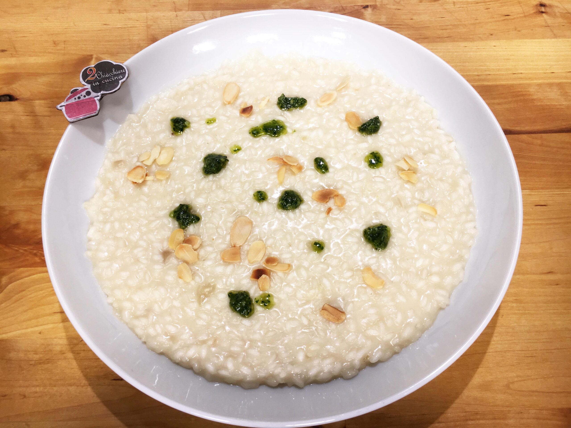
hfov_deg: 61.7
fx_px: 478
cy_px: 214
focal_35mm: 29
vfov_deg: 48.2
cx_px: 286
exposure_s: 1/50
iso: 32
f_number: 2.2
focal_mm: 4.15
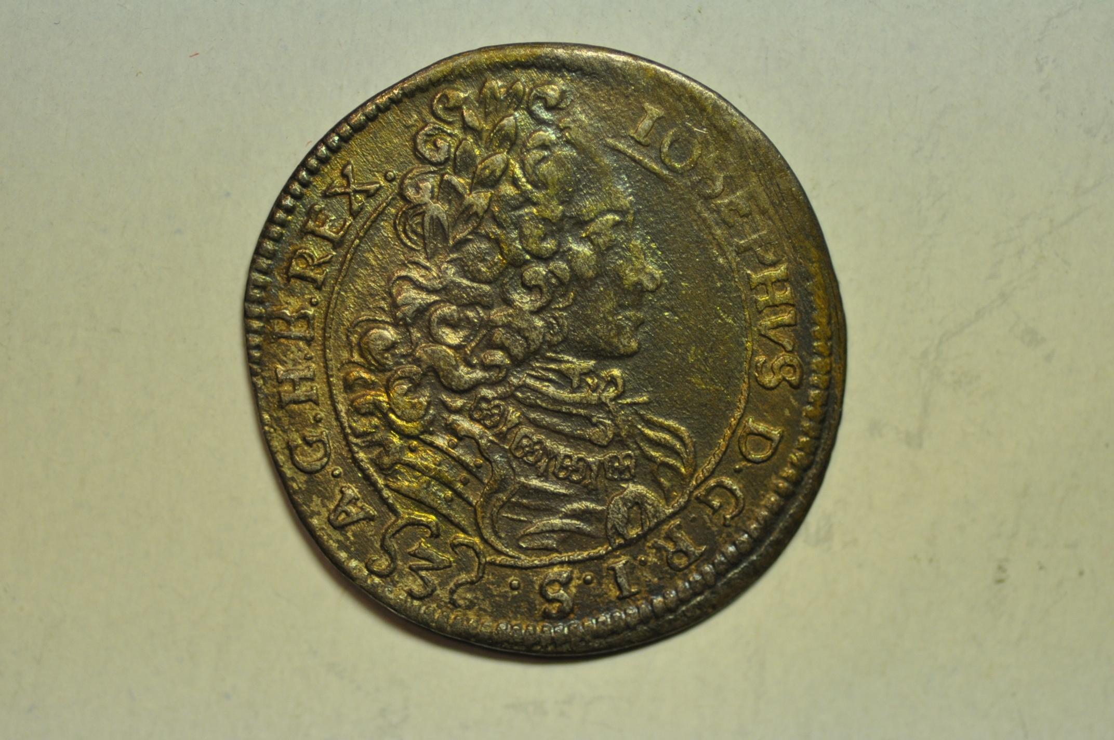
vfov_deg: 15.2
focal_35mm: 90
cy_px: 370
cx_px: 557
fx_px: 2782
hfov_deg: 22.6
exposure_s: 1/250
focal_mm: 60
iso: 800
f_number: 4.2
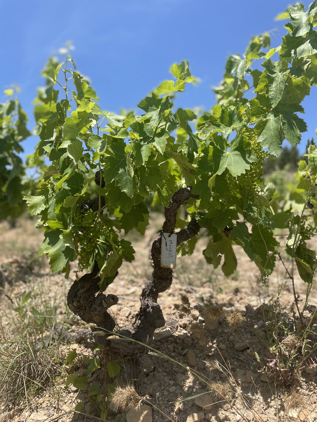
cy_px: 211
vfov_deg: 67.3
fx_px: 317
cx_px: 158
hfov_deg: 53.1
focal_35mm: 26
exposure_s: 1/3205
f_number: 1.6
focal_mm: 4.2
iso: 50
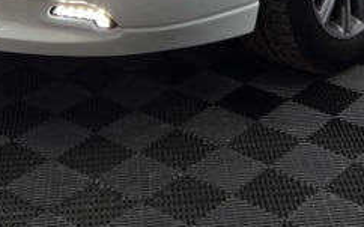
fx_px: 1021
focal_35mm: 103
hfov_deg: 20.1
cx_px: 244
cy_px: -238
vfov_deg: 11.4
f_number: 1.8
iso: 50
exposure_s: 1/120
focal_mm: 5.4
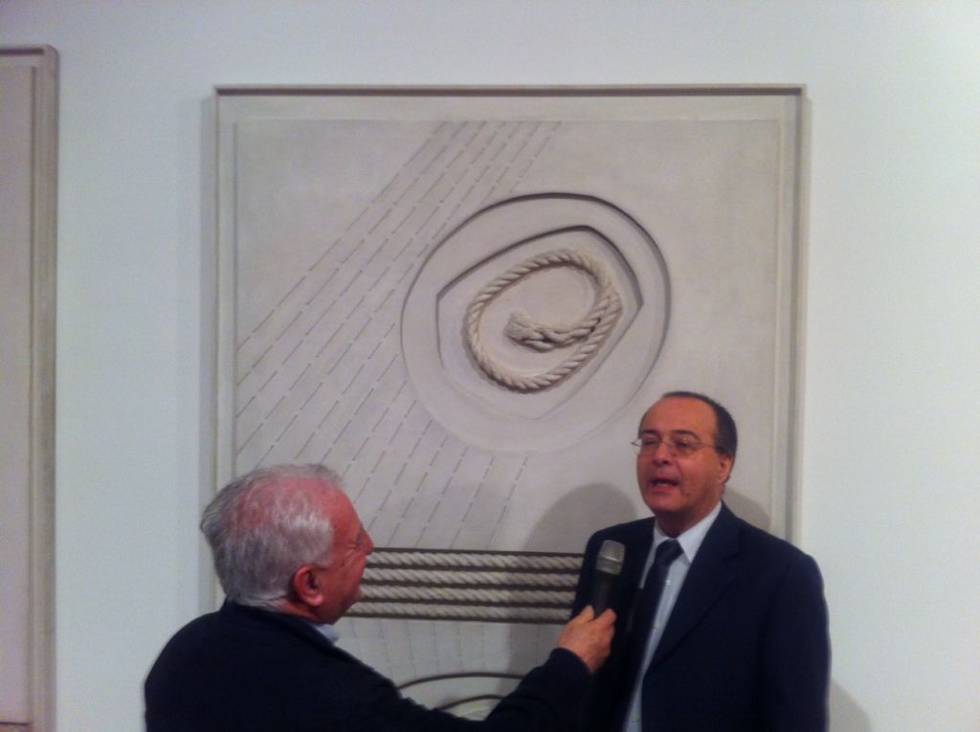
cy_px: 366
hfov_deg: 52.7
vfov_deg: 40.6
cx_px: 490
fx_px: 989
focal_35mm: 35
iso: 125
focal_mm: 3.85
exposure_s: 1/15
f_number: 2.8
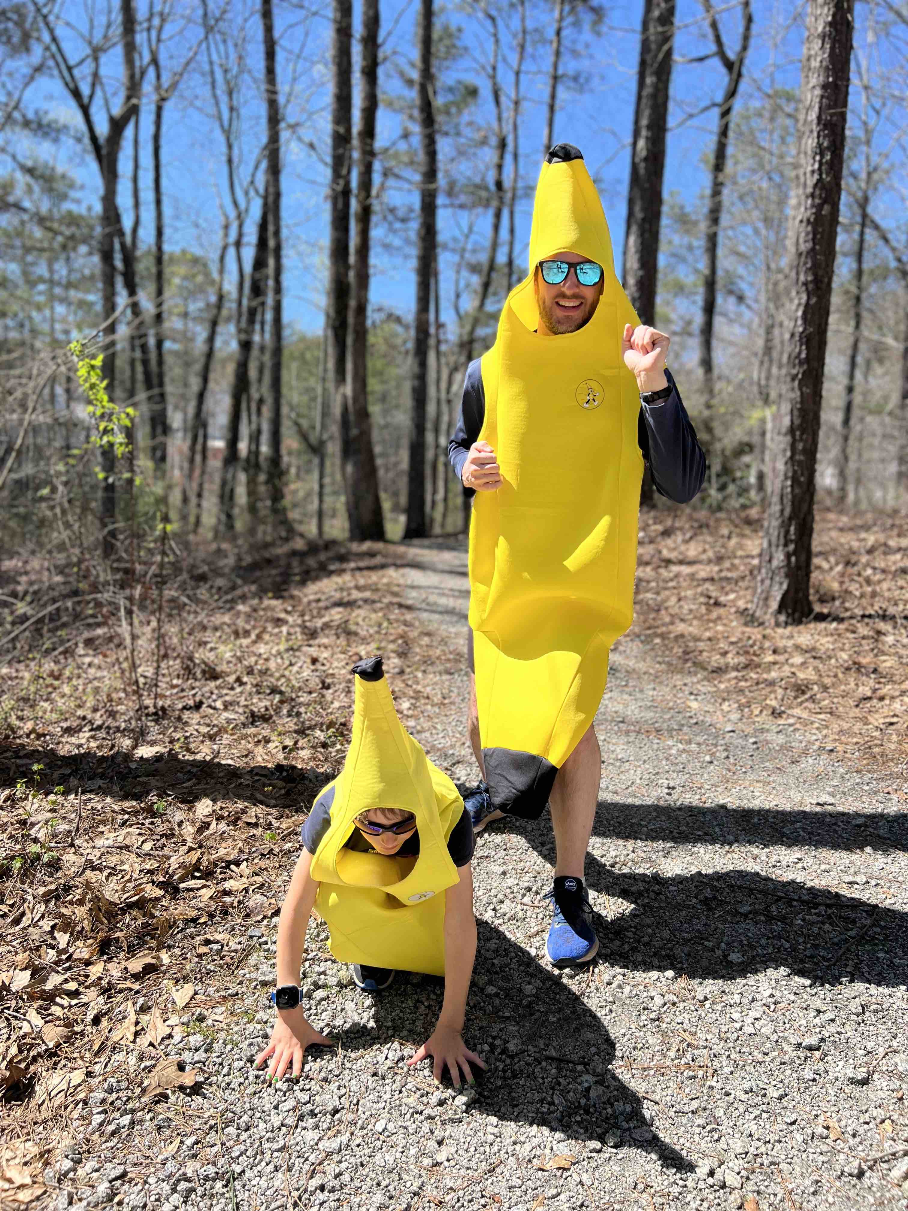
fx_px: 909
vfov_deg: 67.3
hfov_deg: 53.1
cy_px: 606
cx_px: 454
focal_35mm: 26
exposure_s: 1/2404
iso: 50
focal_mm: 5.7
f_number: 1.5
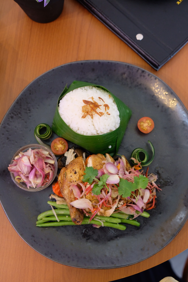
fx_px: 274
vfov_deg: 54.4
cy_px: 141
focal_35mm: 35
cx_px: 94
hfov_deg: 37.9
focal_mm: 23.3
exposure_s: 1/30
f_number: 4
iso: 1600
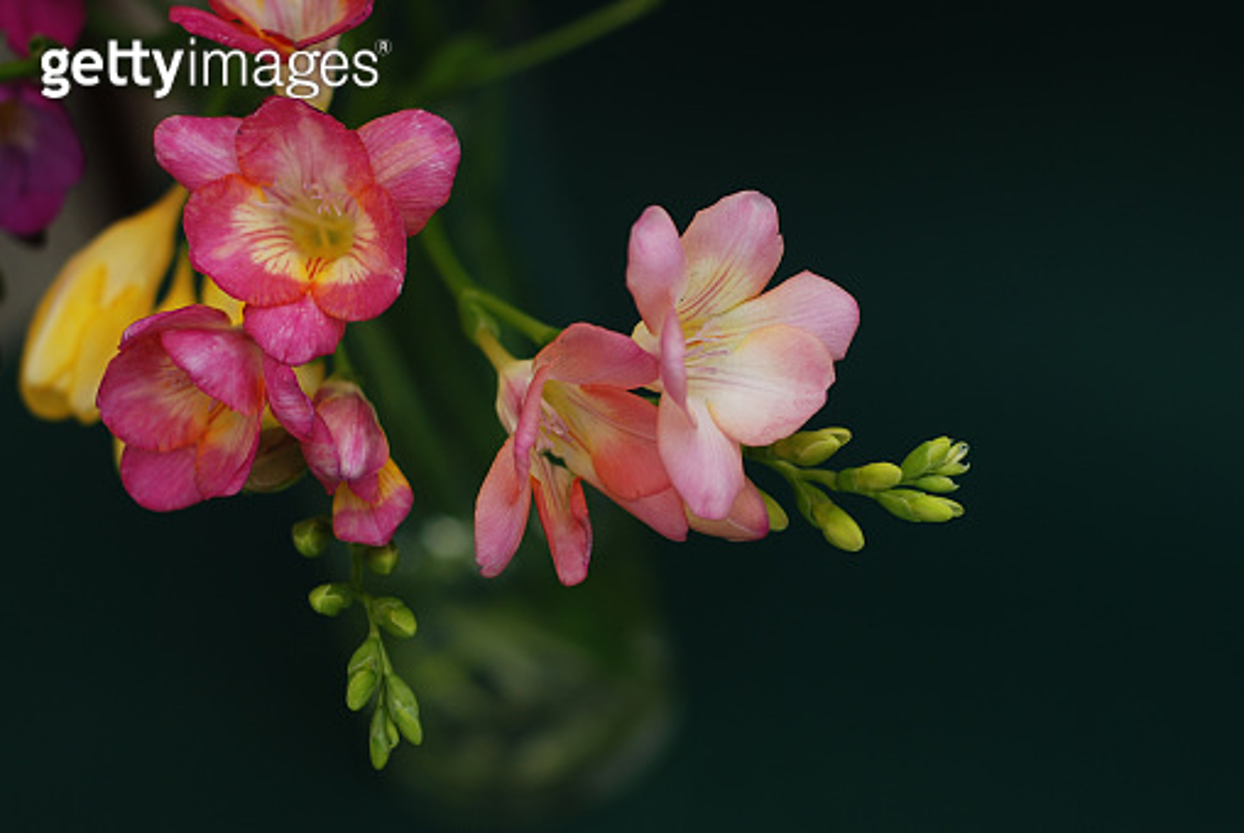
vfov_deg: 18.2
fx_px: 2595
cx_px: 622
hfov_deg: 27.0
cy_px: 416
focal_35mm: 75
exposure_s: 1/125
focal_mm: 50
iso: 100
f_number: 3.3
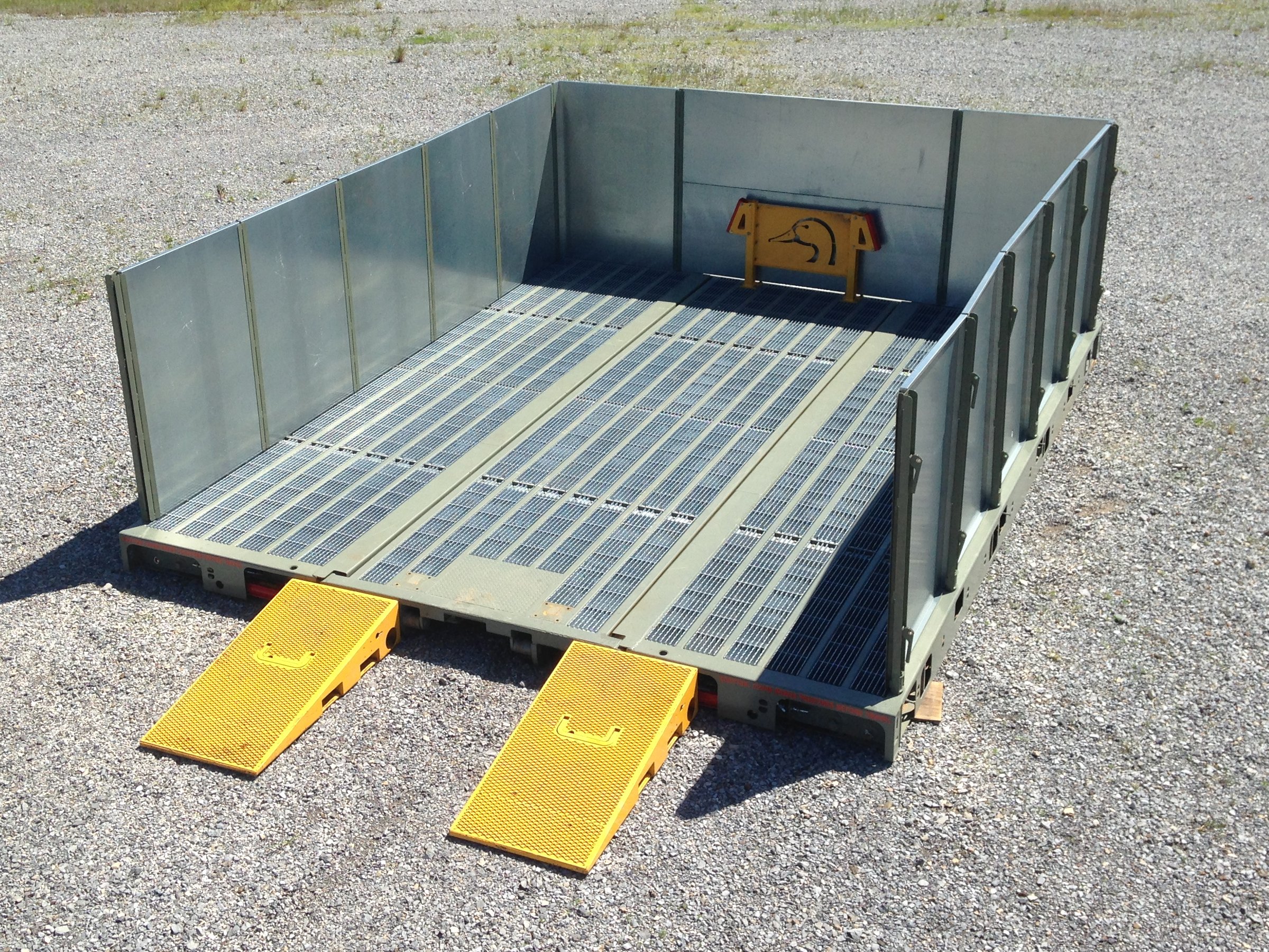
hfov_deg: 55.3
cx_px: 634
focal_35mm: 33
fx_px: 1210
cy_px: 476
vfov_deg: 43.0
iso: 50
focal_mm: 4.12
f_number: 2.4
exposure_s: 1/1550
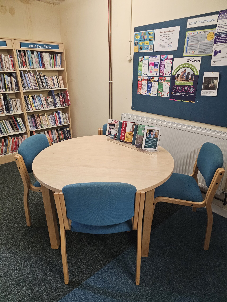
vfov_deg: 73.9
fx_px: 201
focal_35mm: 23
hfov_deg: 58.9
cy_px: 151
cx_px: 114
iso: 800
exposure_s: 1/100
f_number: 1.7
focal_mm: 6.3
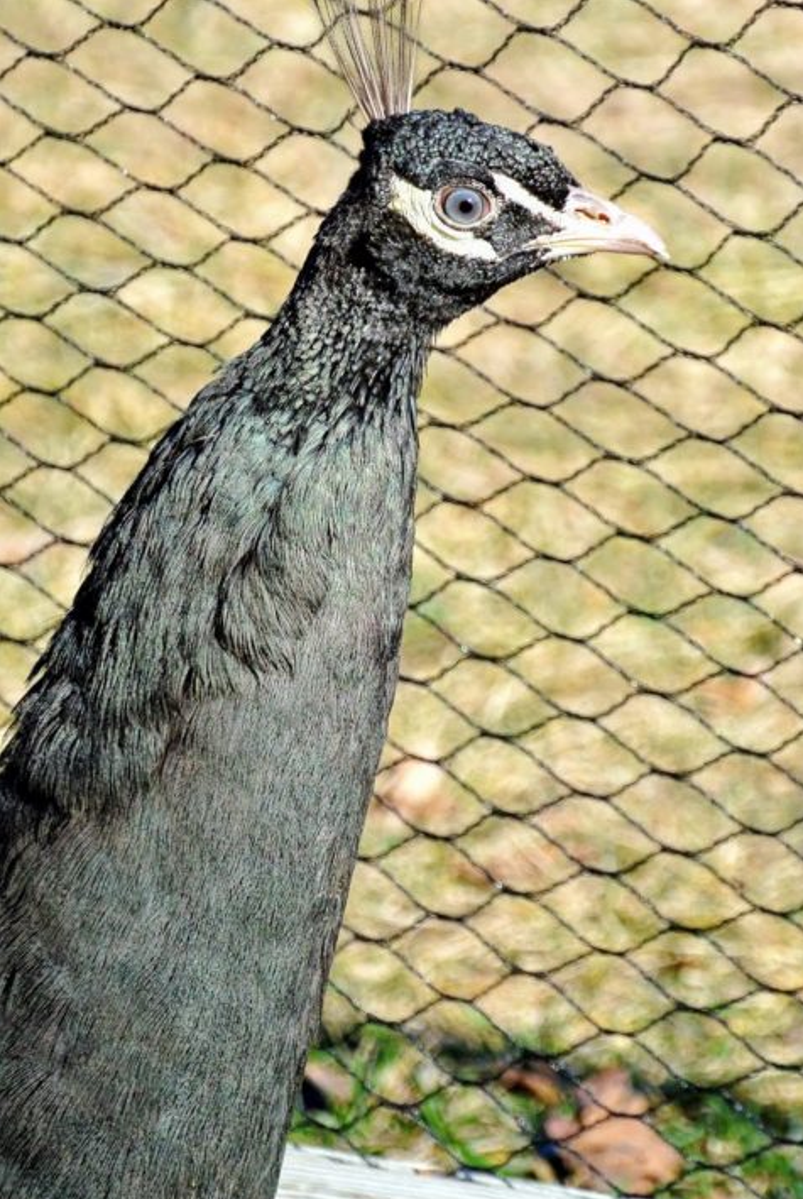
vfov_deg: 6.6
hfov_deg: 4.4
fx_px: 10403
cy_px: 538
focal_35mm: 312
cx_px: 416
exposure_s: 1/320
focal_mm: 80.1
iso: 100
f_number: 5
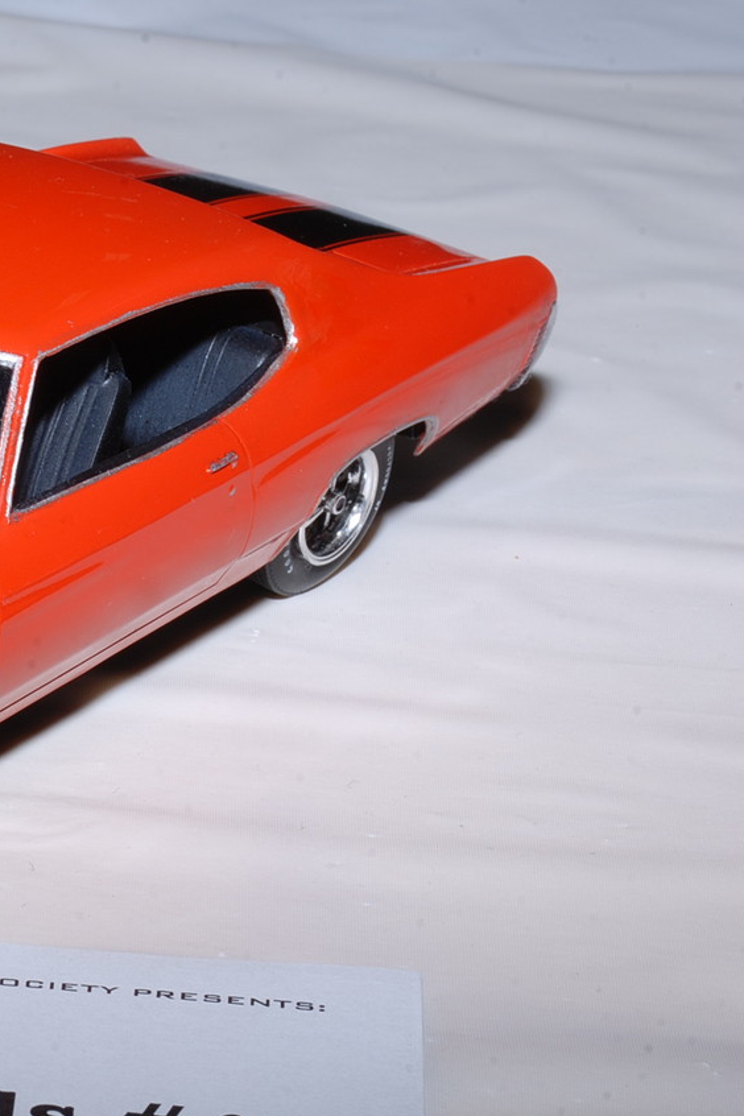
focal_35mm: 154
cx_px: -168
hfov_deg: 8.8
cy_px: 538
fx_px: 4774
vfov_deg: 13.3
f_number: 25
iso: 100
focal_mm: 62
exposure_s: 1/60
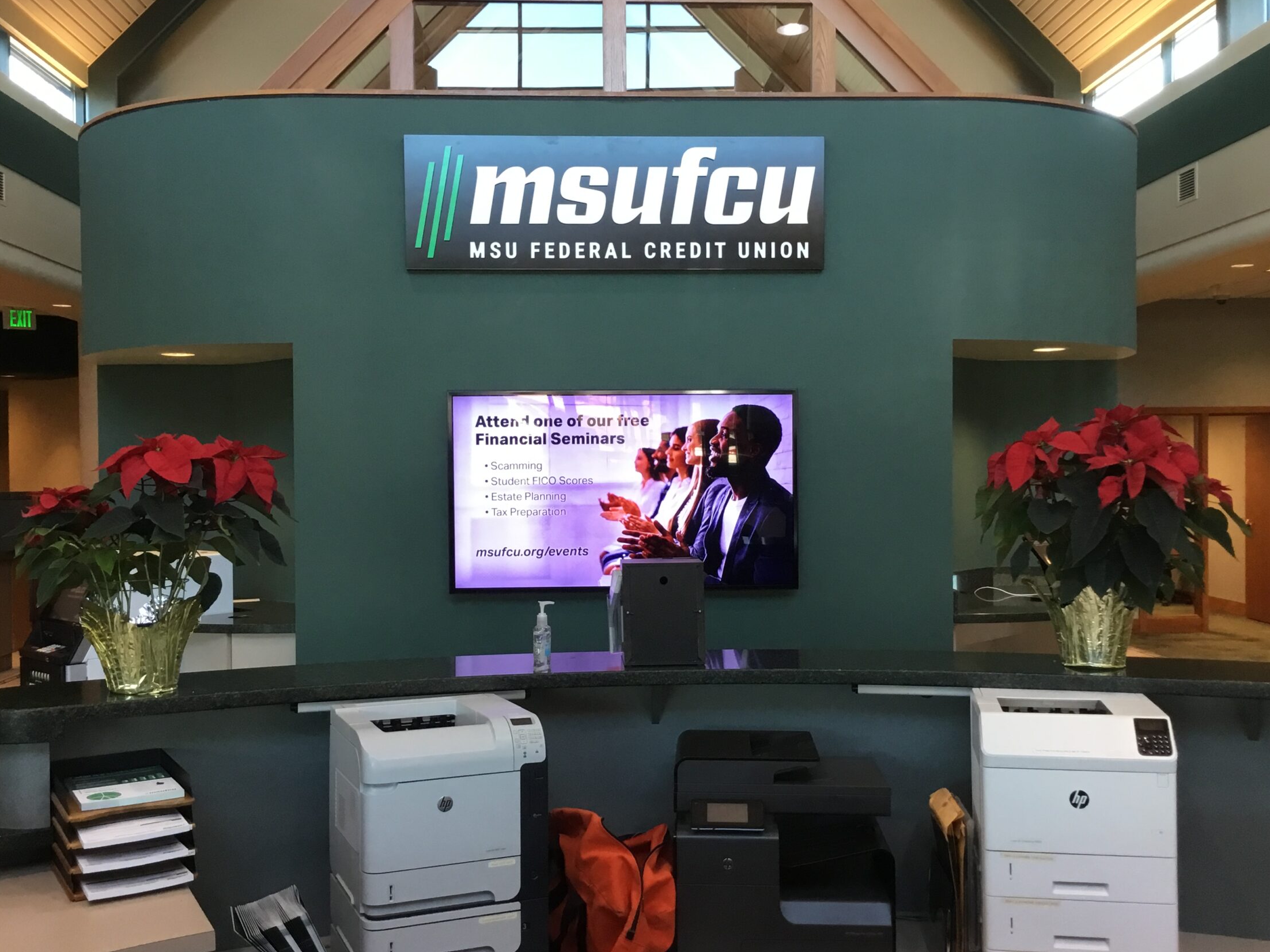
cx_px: 635
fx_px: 1321
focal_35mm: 36
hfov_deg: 51.4
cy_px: 482
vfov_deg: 39.7
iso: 64
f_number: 2.4
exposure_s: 1/30
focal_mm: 3.3
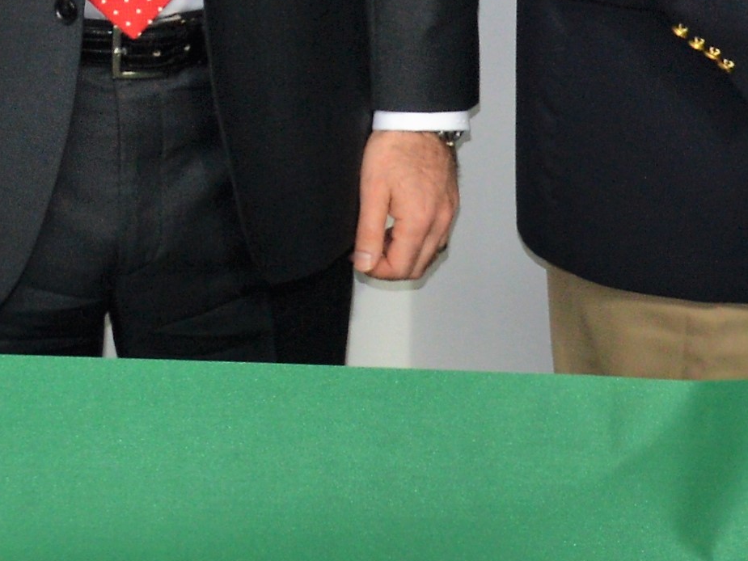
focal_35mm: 225
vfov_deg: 6.6
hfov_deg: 8.7
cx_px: 866
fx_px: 4863
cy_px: -138
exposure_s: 1/100
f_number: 4
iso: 400
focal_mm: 24
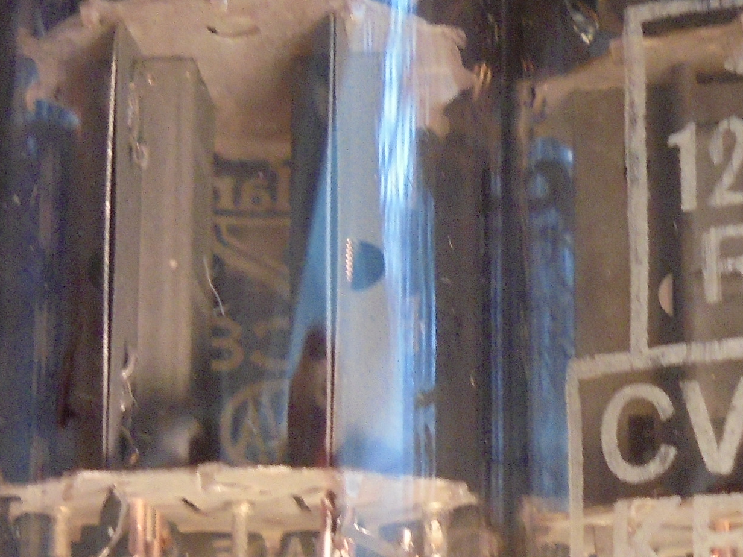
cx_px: 455
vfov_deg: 18.9
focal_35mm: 77
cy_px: 466
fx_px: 1653
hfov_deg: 25.3
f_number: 3.5
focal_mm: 4.6
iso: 400
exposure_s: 1/50
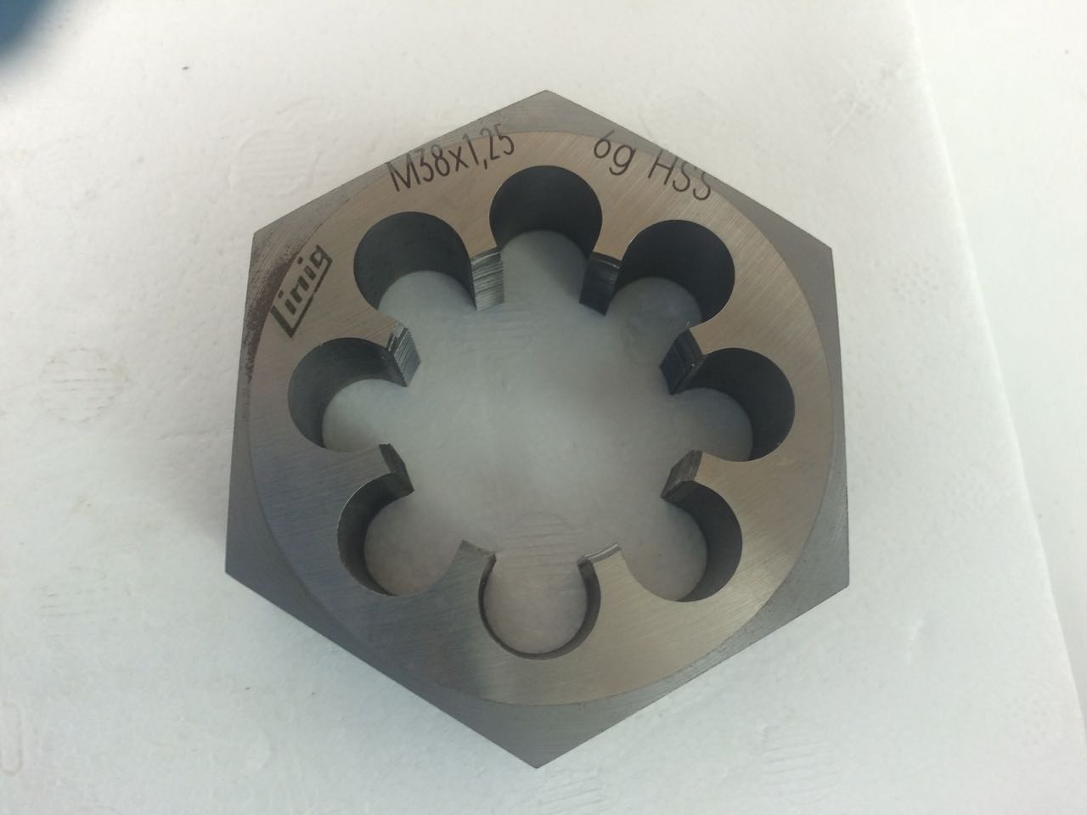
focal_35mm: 29
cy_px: 408
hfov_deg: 61.7
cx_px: 544
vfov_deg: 48.2
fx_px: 911
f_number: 2.2
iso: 40
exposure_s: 1/50
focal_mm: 4.15
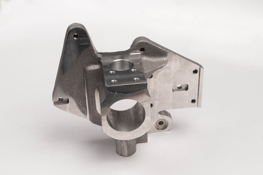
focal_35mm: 52
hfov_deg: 37.9
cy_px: 88
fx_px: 383
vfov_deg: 25.7
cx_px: 132
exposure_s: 1/80
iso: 200
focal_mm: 35
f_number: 14
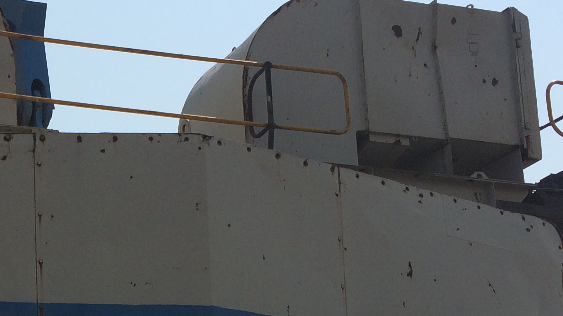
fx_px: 1358
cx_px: -12
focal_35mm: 91
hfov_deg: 22.4
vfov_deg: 12.9
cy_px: 408
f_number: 2.2
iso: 32
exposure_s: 1/4115
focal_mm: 4.15
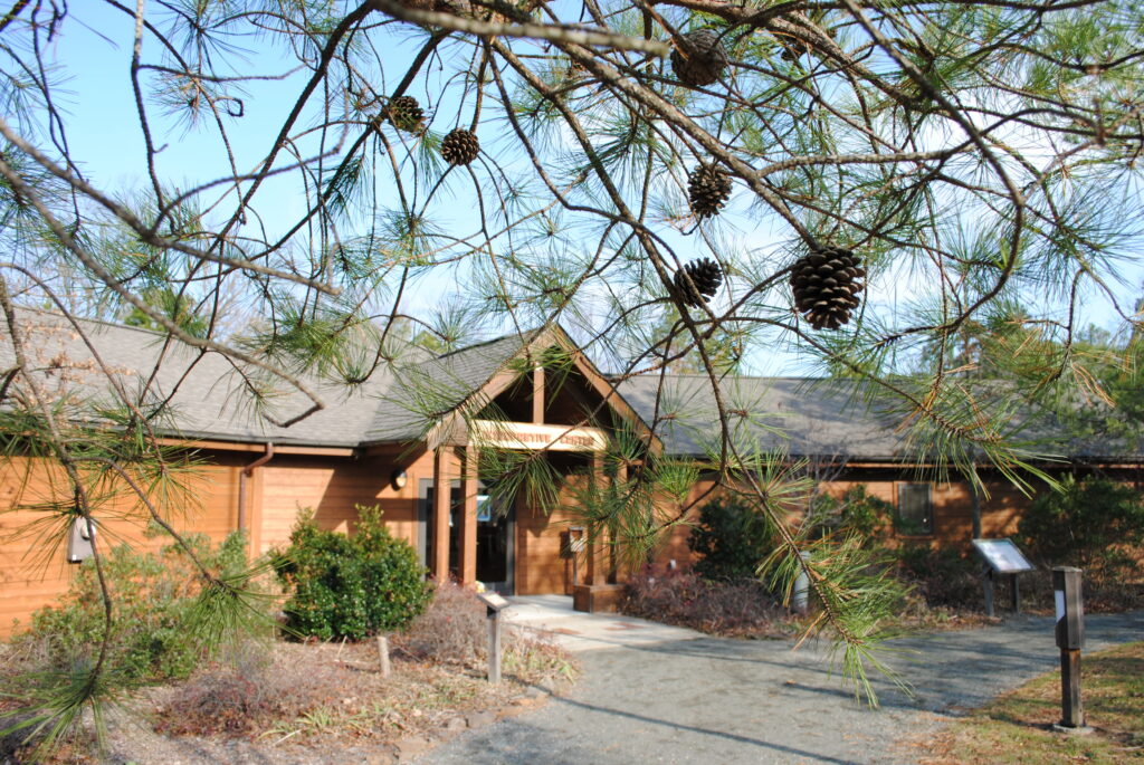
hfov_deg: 67.3
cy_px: 382
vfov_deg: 48.0
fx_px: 859
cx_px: 572
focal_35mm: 27
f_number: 6.3
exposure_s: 1/160
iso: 100
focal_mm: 18
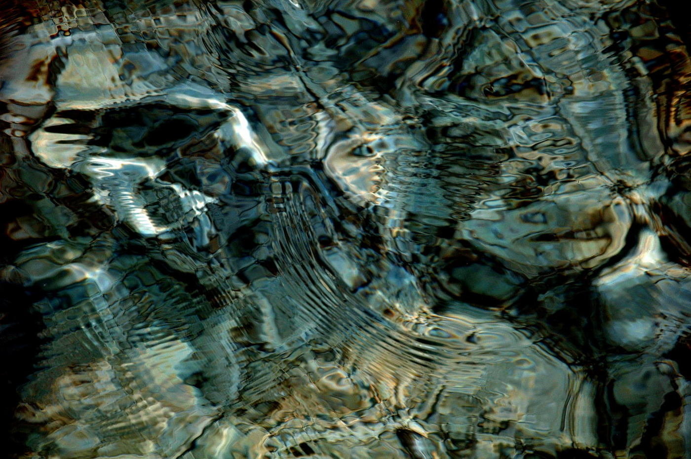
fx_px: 3020
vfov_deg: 8.7
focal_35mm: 158
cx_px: 346
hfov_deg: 13.1
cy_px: 230
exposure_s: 1/320
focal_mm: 105
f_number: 5.6
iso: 200
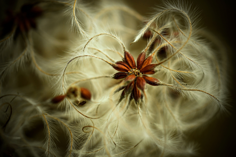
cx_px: 118
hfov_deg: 13.1
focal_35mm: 157
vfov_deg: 8.7
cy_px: 78
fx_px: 1029
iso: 320
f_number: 5.6
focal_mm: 105
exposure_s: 1/250
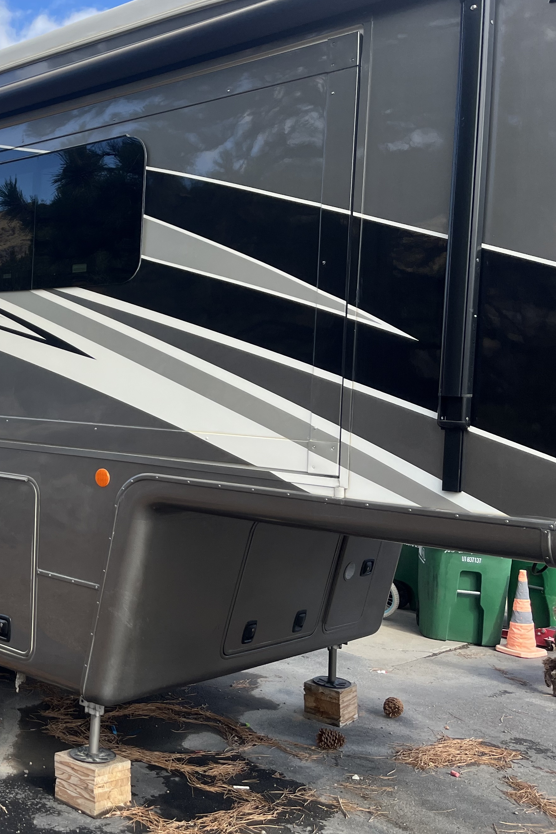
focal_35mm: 41
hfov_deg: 30.1
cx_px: -19
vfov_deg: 47.4
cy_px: 390
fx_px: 950
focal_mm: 5.1
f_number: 1.6
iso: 50
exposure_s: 1/742
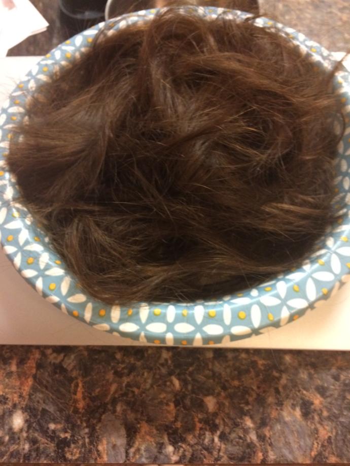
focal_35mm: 29
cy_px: 233
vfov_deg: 61.7
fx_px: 391
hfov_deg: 48.2
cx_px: 175
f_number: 2.2
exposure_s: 1/20
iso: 320
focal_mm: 4.15
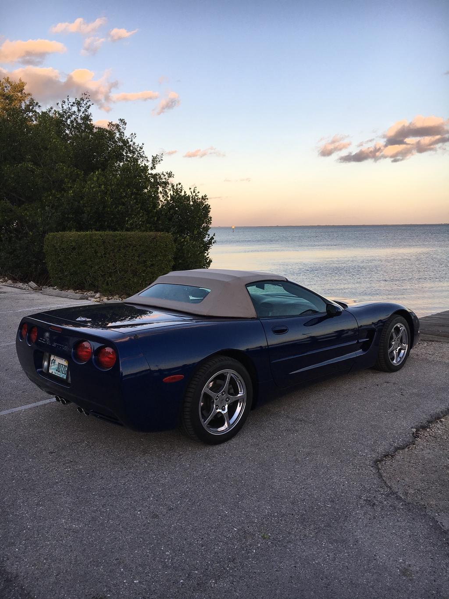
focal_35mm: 29
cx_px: 224
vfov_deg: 61.7
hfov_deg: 48.2
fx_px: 501
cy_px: 300
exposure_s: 1/281
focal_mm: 4.15
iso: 25
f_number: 2.2
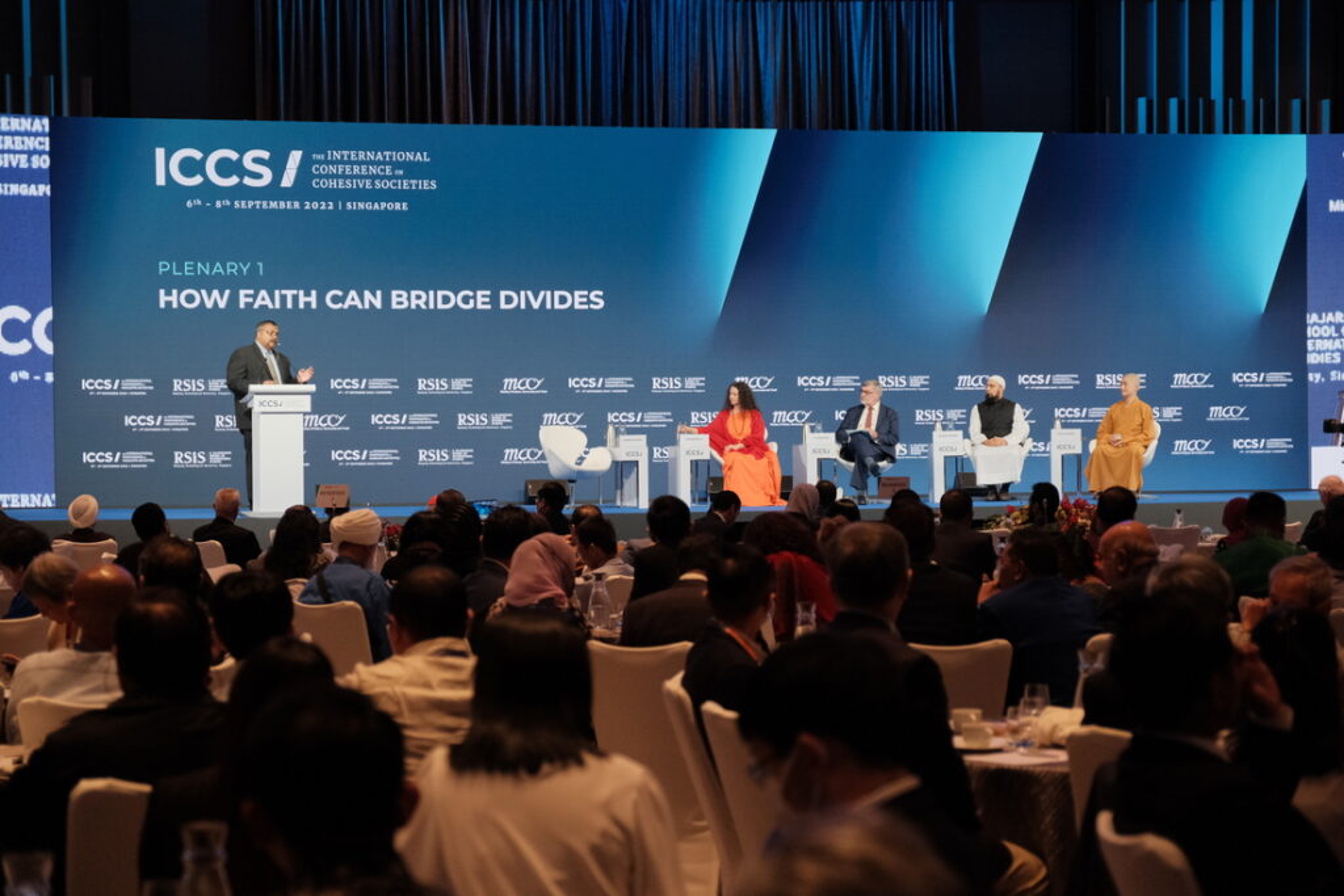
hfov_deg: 24.5
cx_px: 672
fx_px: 3099
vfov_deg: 16.5
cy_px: 448
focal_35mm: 83
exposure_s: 1/200
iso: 1600
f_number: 2.8
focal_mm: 55
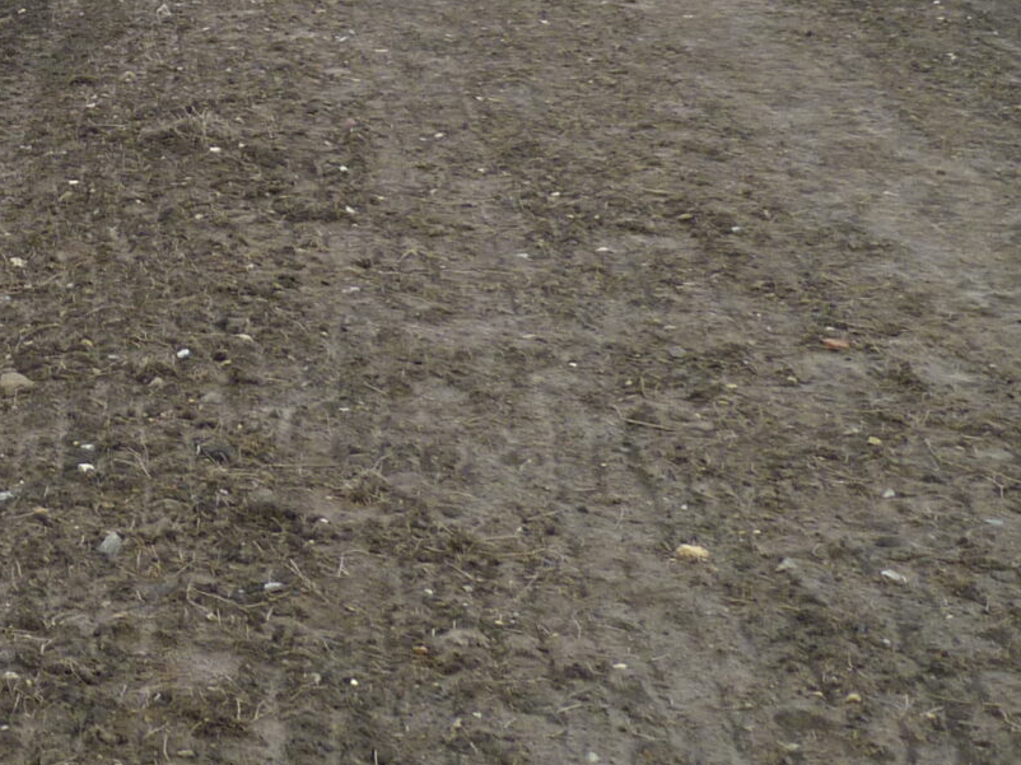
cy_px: -74
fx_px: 2919
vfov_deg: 14.6
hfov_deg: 18.6
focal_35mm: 99
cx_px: -261
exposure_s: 1/500
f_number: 2.8
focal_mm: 5.5
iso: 80
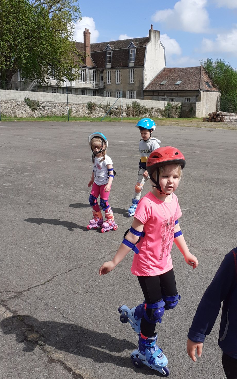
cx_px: 152
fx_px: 413
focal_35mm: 40
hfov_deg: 31.8
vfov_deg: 49.2
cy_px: 202
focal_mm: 3.6
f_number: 1.9
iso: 40
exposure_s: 1/1976
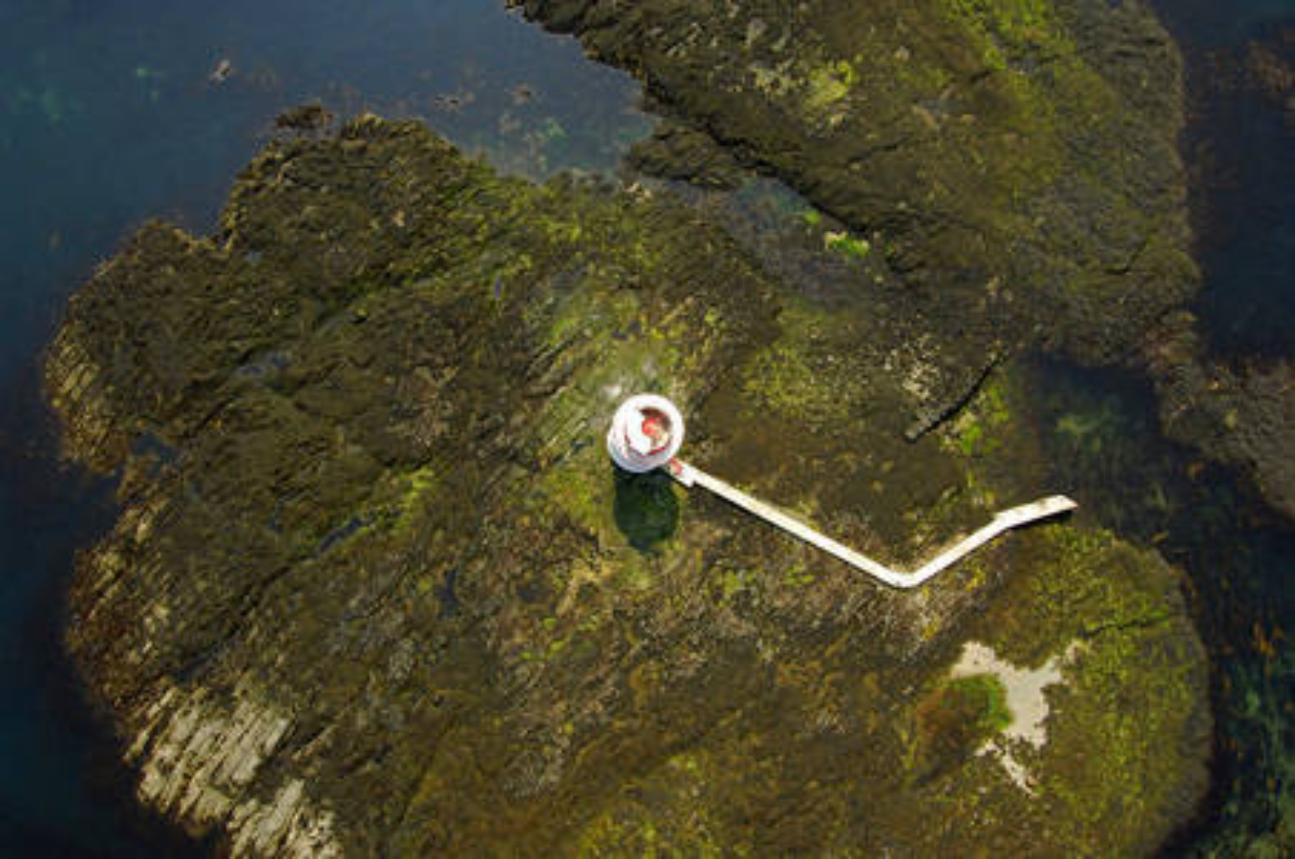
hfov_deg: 53.2
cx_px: 648
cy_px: 430
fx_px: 1293
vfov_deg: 36.8
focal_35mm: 36
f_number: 5.6
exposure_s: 1/1000
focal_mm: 24
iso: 400
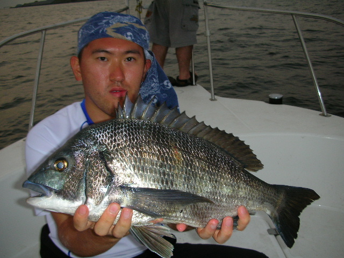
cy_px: 129
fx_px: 348
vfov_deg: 40.7
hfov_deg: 52.6
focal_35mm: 35
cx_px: 172
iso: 50
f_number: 3
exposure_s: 1/60.1
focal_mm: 5.8
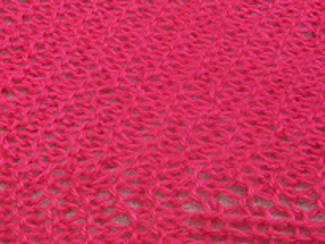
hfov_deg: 24.7
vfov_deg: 18.2
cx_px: 75
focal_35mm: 78
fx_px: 733
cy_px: 272
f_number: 2.8
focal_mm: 5.7
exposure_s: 1/60
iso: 80
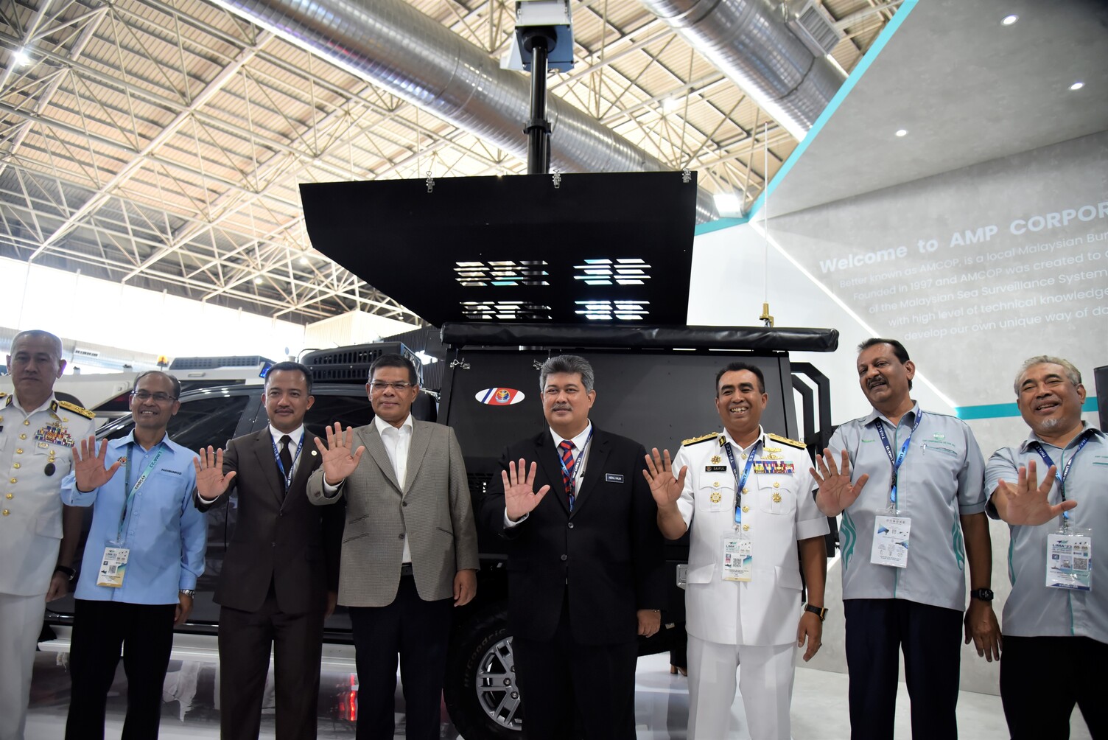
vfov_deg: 53.2
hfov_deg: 73.7
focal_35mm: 24
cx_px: 554
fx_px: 739
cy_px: 370
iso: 1600
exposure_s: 1/200
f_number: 4
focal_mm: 24
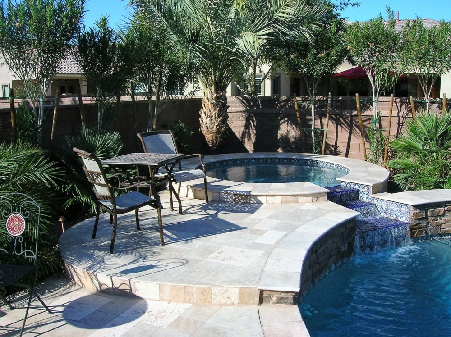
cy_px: 168
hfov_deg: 54.0
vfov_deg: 41.7
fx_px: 443
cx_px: 226
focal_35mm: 34
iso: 50
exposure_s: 1/358
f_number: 4.9
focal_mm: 5.7
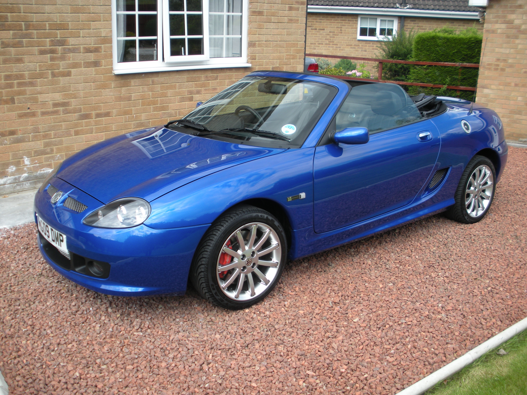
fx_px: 548
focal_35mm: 36
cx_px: 264
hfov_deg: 51.4
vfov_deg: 39.7
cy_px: 198
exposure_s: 1/204
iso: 64
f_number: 3.5
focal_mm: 6.3
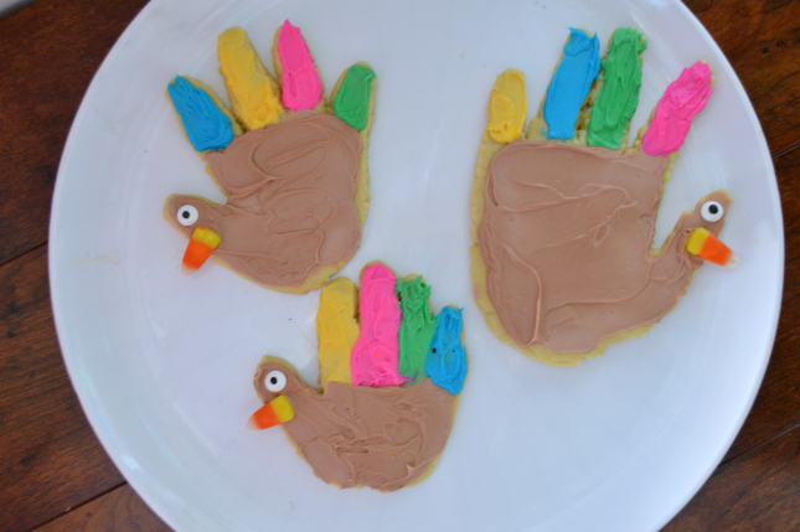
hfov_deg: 46.4
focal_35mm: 42
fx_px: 933
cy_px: 266
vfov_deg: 31.8
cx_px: 400
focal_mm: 28
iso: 1600
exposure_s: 1/50
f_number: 4.5
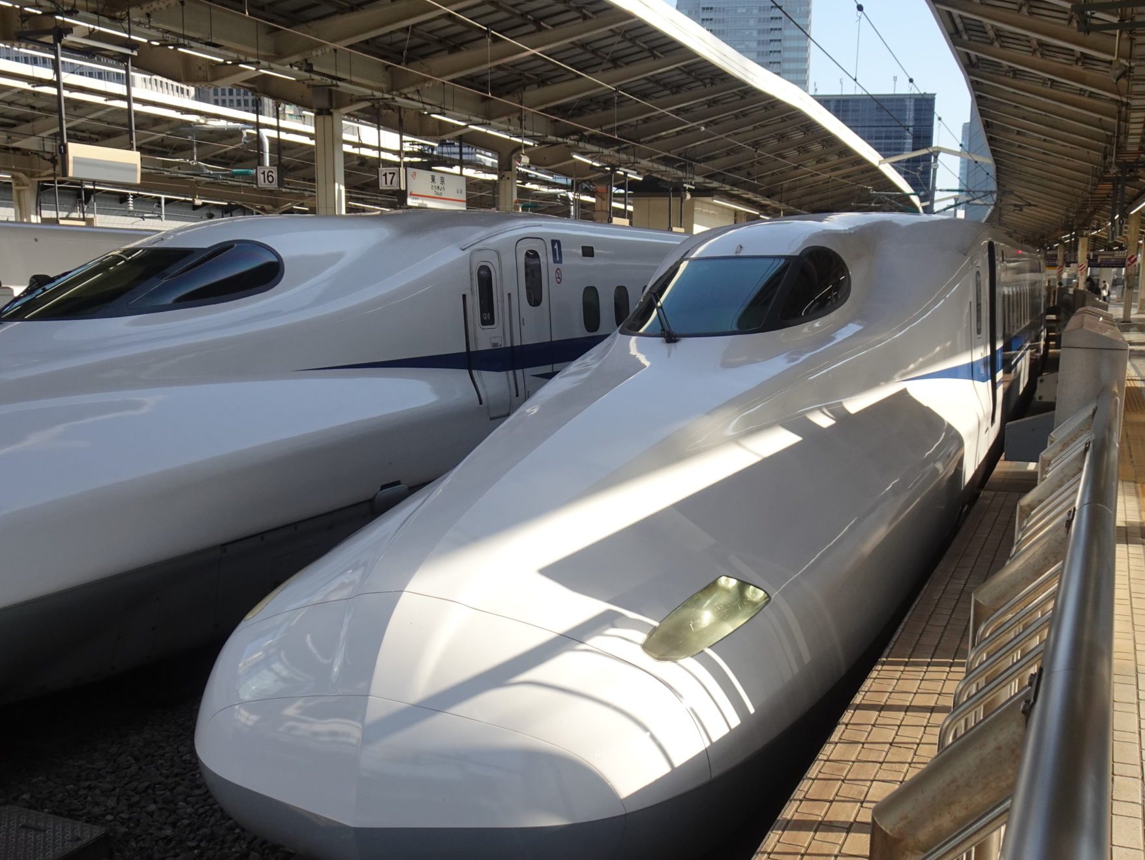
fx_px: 1158
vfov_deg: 40.7
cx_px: 632
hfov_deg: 52.5
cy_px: 474
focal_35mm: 35
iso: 80
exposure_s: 1/400
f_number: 4
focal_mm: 5.11
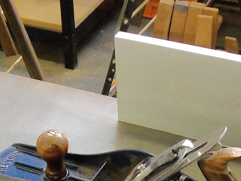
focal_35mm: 105
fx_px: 731
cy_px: 220
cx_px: 144
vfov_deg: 13.7
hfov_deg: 18.7
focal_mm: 6.7
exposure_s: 1/50
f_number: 3.6
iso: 400
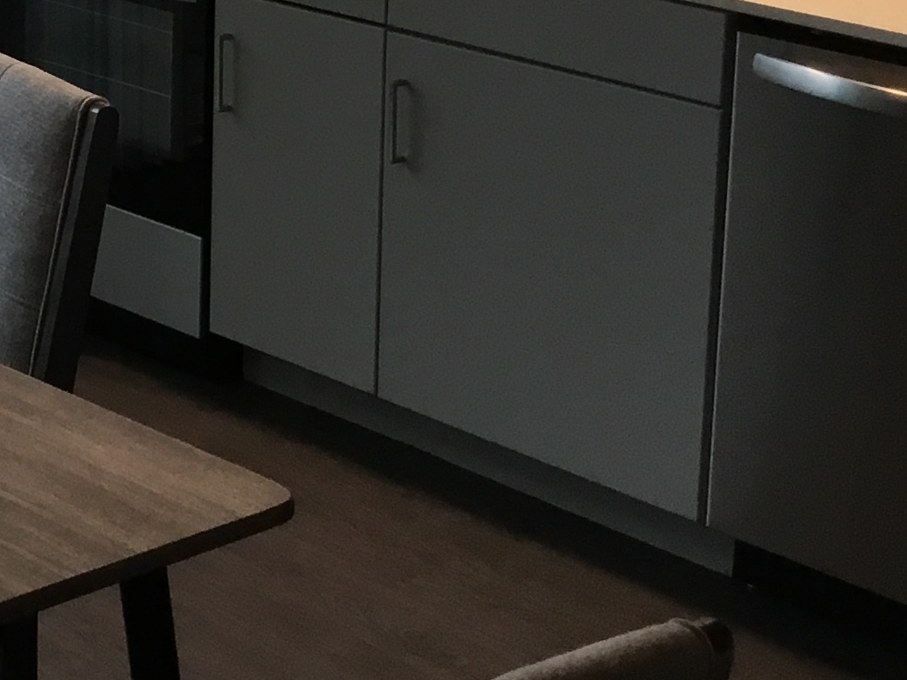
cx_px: -271
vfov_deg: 14.8
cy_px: -103
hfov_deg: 18.8
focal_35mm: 97
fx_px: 2541
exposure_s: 1/30
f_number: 2.4
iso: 50
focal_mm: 3.3
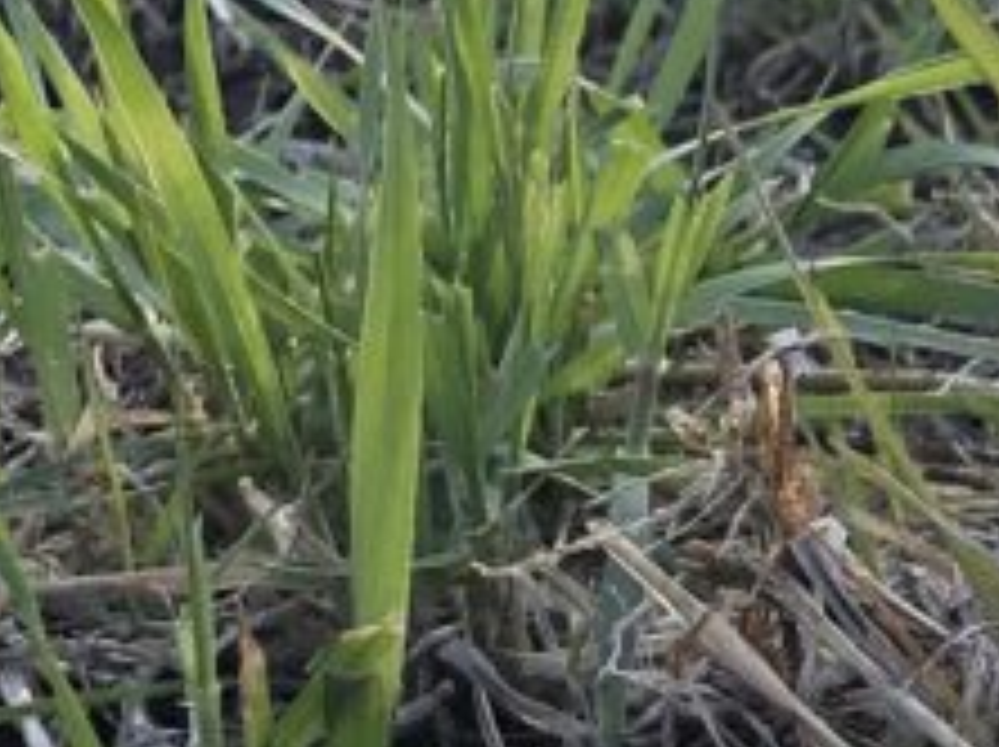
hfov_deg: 9.8
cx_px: 1678
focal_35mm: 194
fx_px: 5593
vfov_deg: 7.5
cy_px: -324
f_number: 1.8
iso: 20
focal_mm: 3.99
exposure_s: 1/527
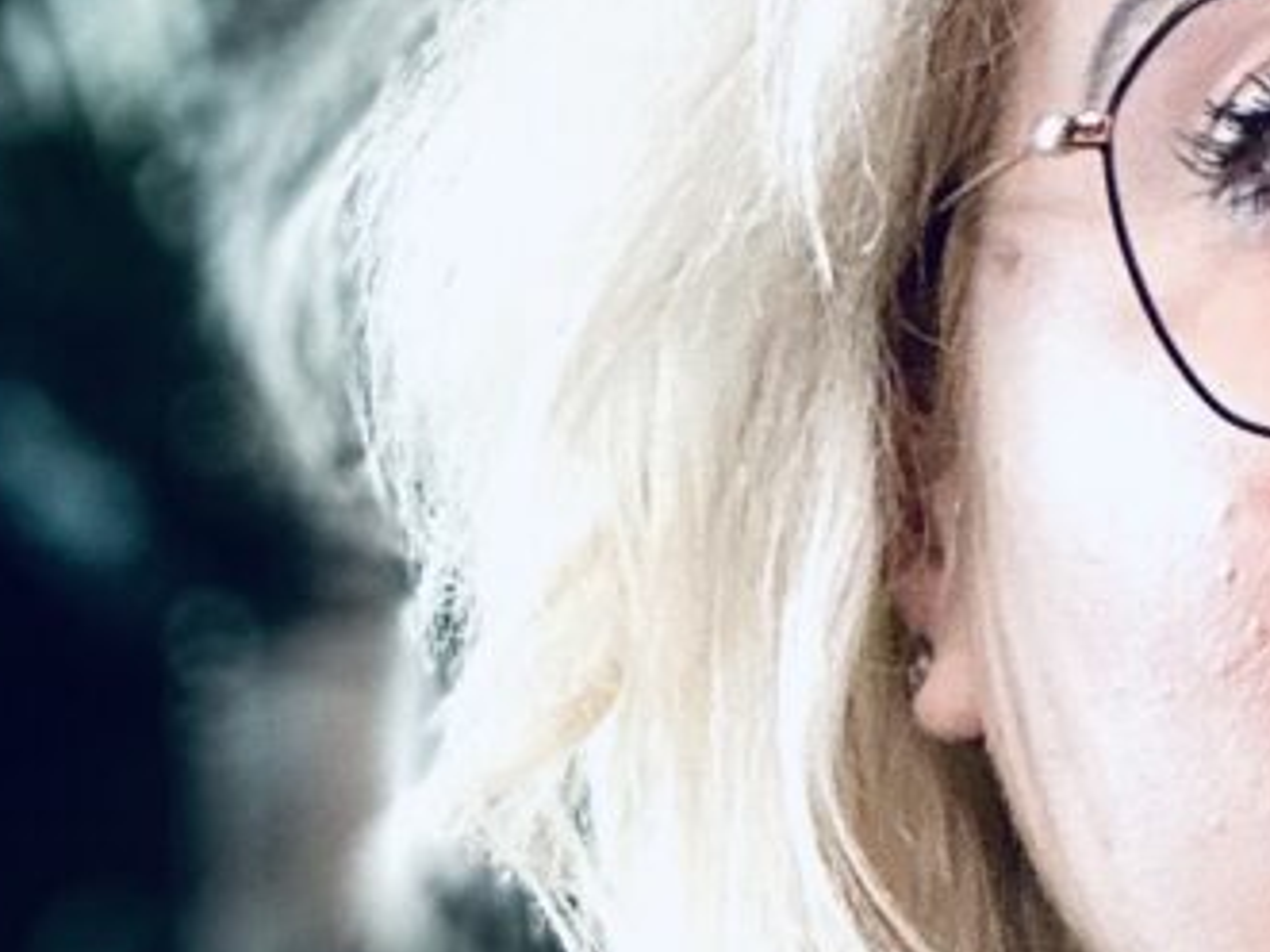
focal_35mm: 142
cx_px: 1784
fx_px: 5208
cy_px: 1654
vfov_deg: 9.9
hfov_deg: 13.3
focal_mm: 2.69
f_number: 1.9
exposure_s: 1/30
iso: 320
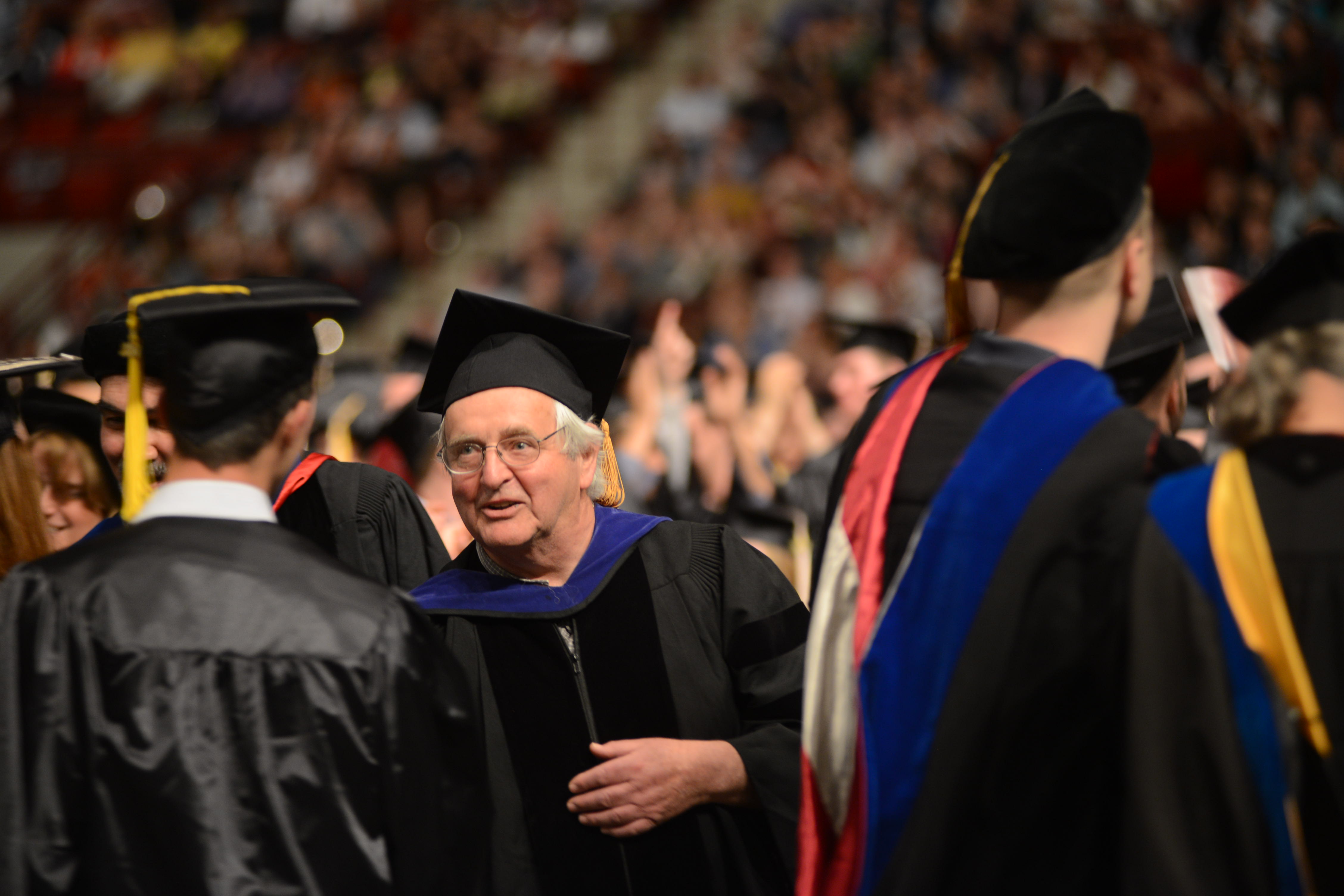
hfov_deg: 12.1
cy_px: 448
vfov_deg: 8.1
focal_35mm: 170
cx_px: 672
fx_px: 6346
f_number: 2.8
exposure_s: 1/40
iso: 1250
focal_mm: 170
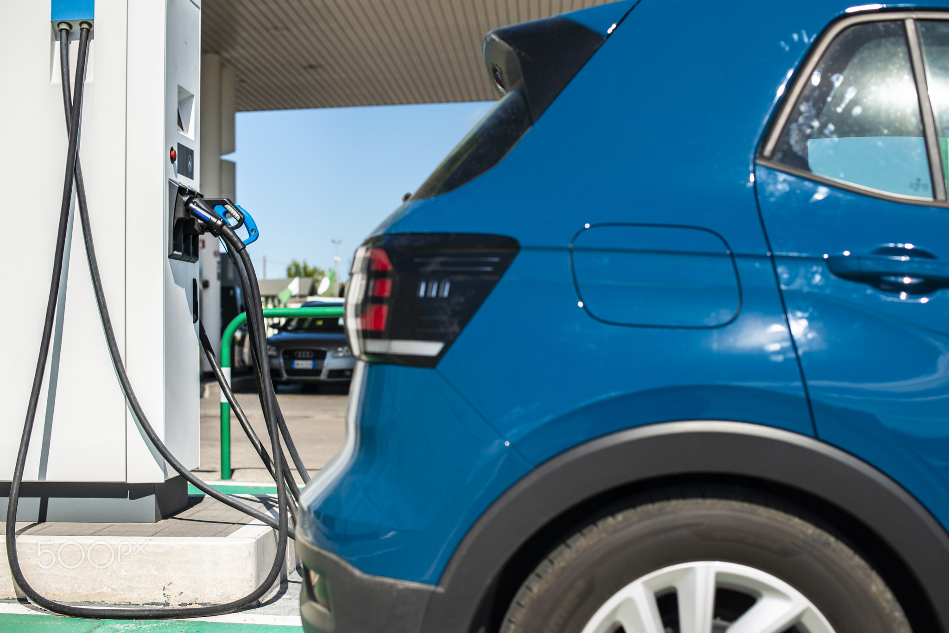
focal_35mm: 50
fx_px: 1318
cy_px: 316
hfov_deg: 39.6
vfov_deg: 27.0
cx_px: 474
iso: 100
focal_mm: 50
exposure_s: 1/3200
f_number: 2.8
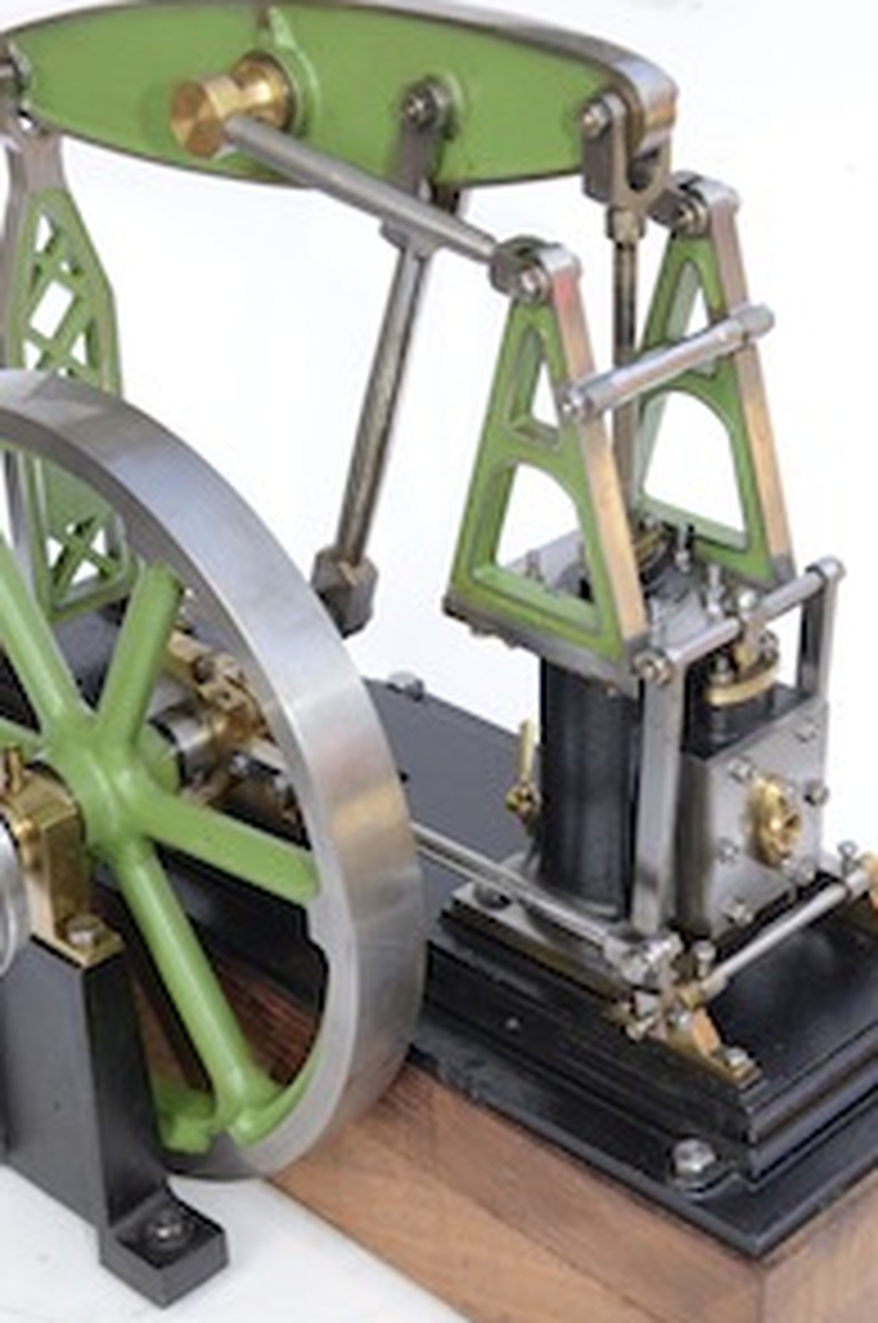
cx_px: 374
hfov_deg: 17.2
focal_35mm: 79
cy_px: 747
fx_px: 2900
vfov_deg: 25.7
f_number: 11
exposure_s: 1/250
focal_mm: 38
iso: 1000
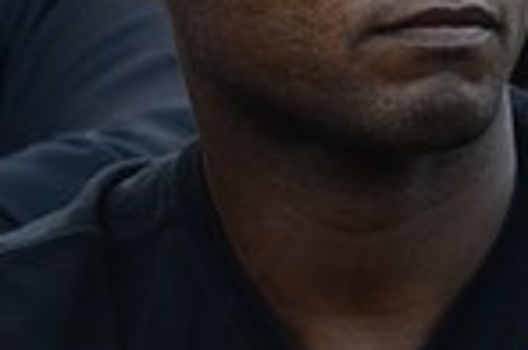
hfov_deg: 0.8
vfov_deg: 0.5
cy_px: 418
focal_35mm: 2743
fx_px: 40144
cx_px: 806
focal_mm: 300
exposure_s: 1/400
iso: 640
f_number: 4.5
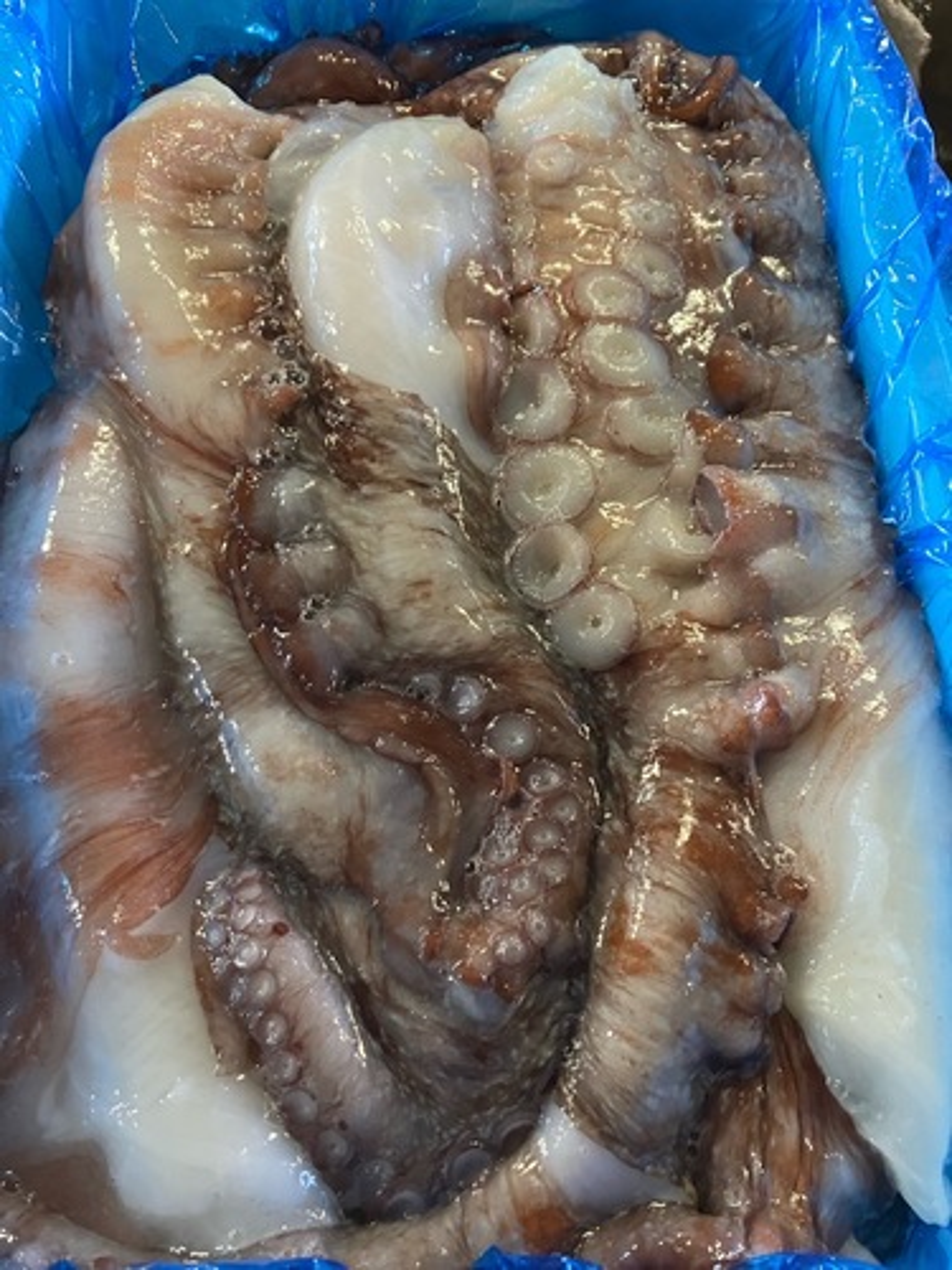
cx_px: 476
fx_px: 1027
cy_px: 635
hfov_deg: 49.7
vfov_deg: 63.4
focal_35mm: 28
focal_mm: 3.99
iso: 320
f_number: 1.8
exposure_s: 1/25
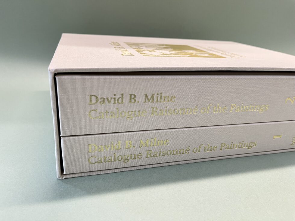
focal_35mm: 26
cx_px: 148
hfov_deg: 67.3
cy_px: 110
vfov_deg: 53.1
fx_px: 222
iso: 80
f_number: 1.6
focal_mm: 5.1
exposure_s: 1/60
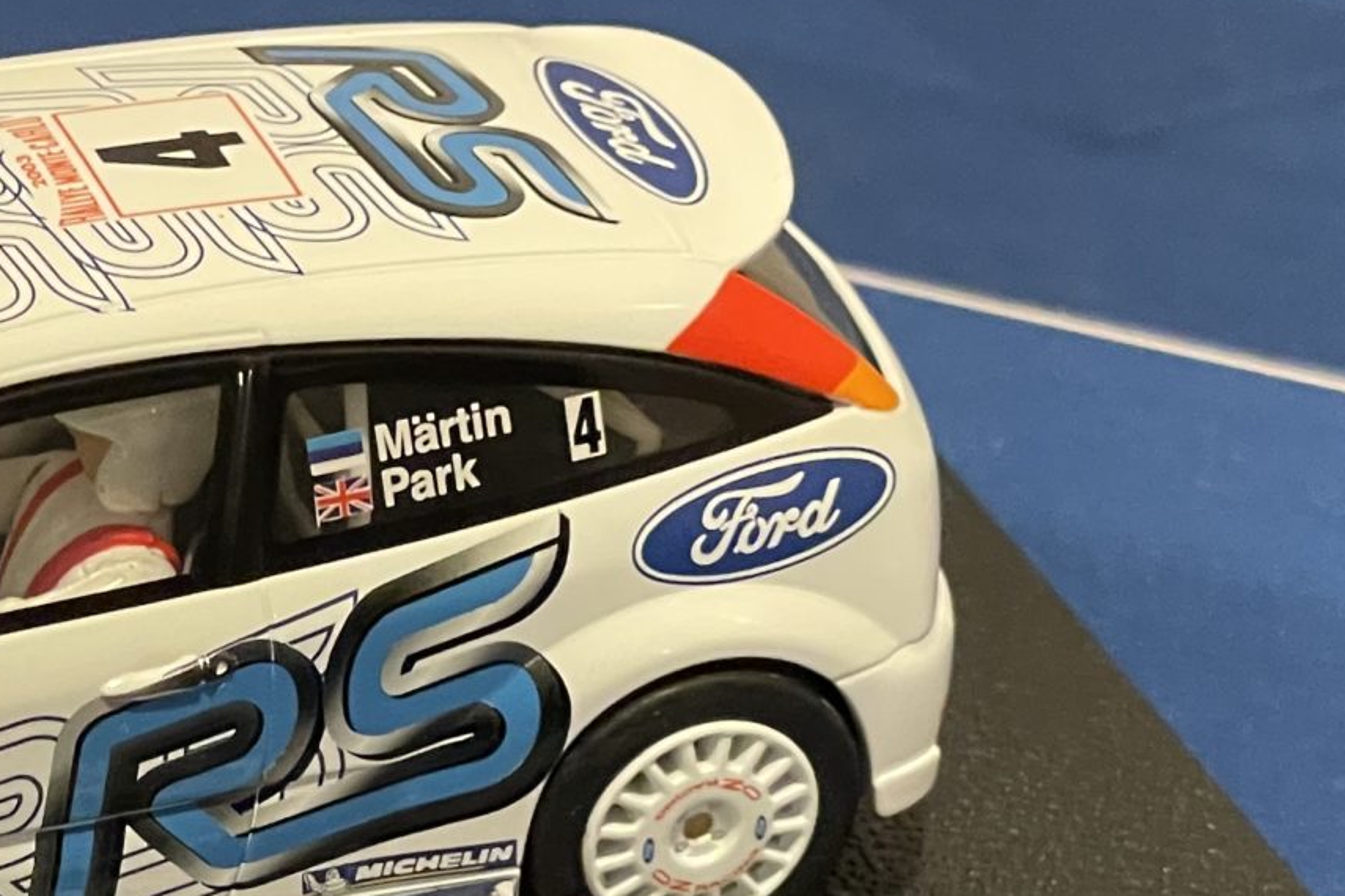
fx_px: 6052
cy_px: 810
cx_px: -167
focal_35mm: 162
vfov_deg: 8.4
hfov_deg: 12.4
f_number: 2
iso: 640
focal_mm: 6
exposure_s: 1/60
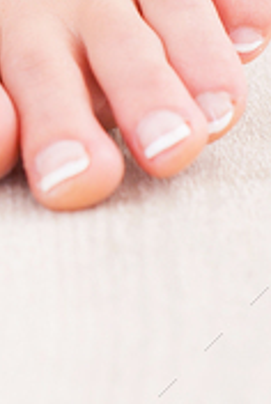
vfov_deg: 4.8
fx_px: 4802
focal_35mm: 427
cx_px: -280
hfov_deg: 3.2
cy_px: -226
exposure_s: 1/125
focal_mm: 85
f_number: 4
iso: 200
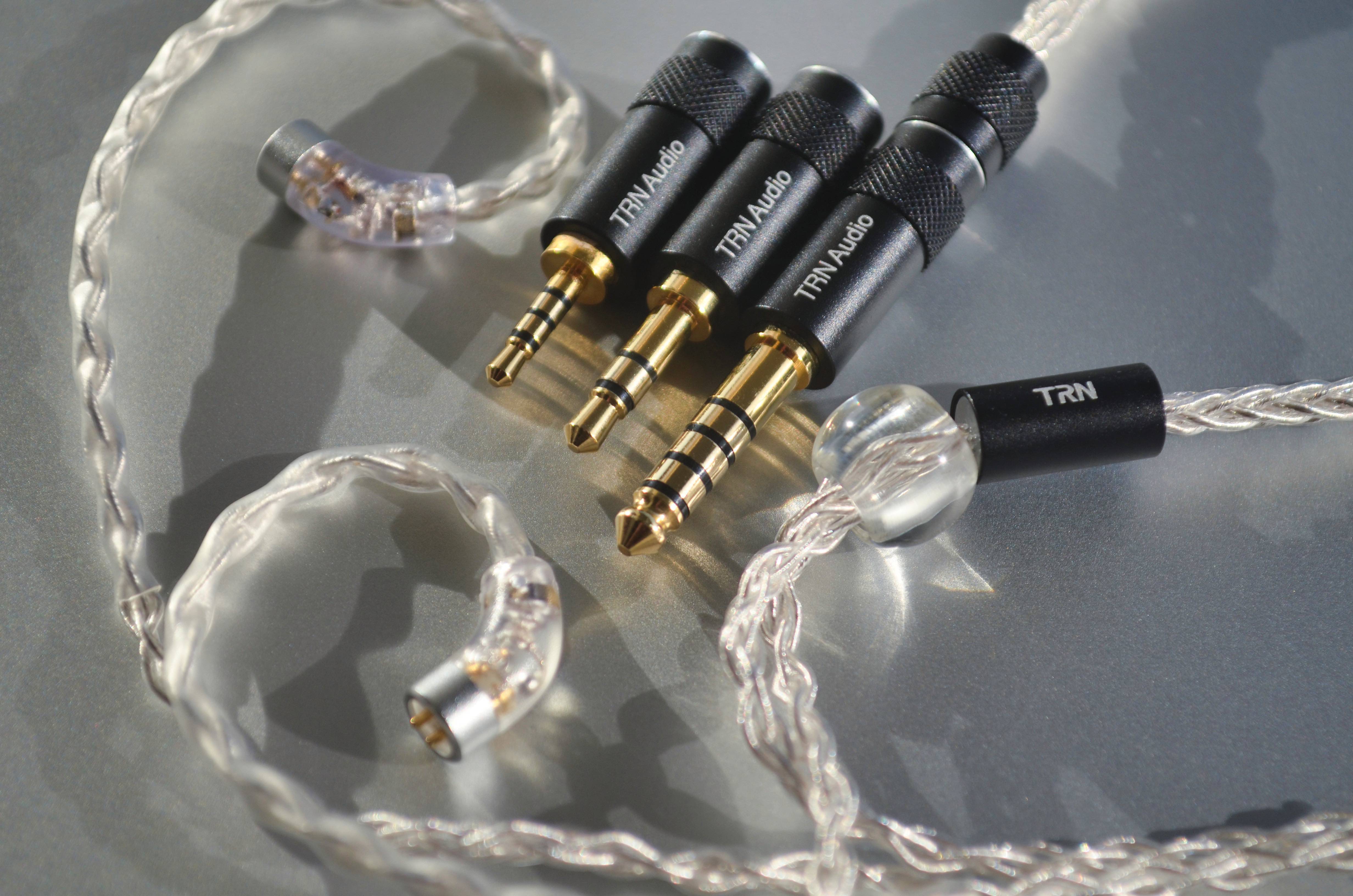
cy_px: 448
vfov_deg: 16.5
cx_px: 676
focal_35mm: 82
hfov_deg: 24.7
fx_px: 3094
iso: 200
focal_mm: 55
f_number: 5.6
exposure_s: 1/1600
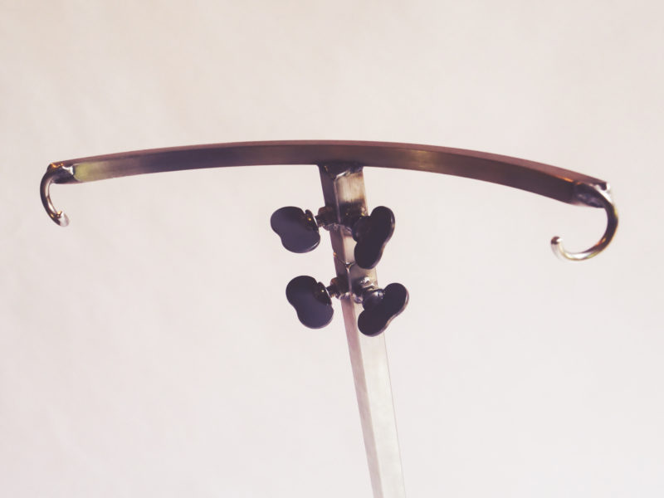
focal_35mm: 44
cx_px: 332
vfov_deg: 32.9
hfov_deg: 42.9
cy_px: 249
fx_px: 844
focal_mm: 22
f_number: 7.1
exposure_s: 1/30
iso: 3200
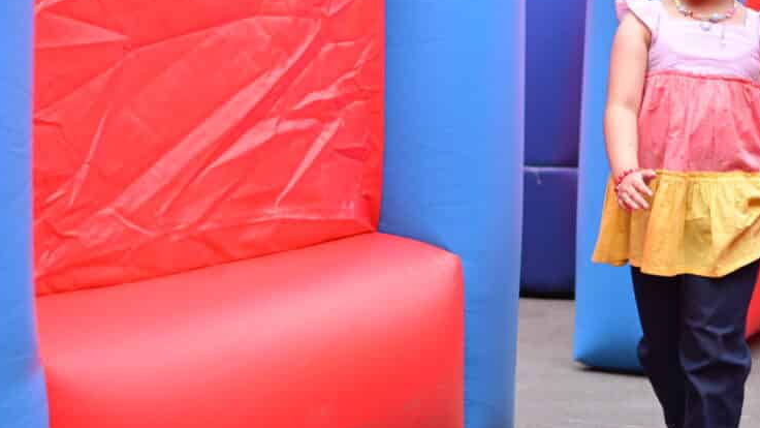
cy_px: 112
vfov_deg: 11.8
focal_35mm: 102
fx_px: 2056
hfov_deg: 20.9
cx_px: 272
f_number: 1.8
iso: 64
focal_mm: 35
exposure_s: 1/640
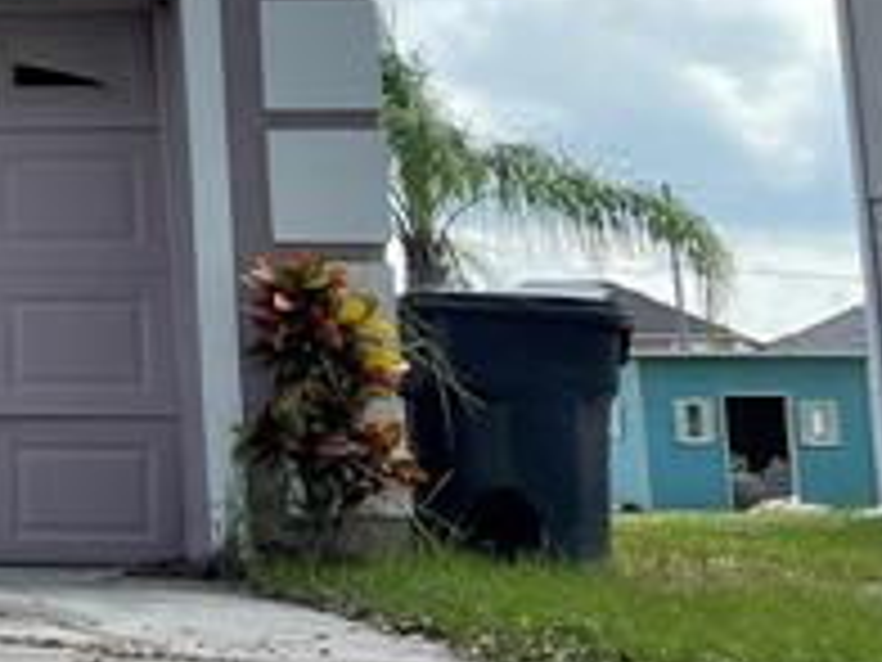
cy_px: -54
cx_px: -806
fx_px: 2701
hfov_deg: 15.4
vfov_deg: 13.7
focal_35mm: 106
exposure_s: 1/1212
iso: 32
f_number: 1.6
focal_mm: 5.1
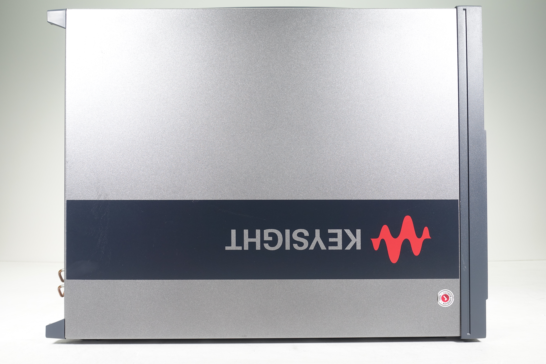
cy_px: 182
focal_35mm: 33
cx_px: 273
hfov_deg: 57.2
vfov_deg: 40.0
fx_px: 500
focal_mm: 12.2
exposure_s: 1/80
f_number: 4.5
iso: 125
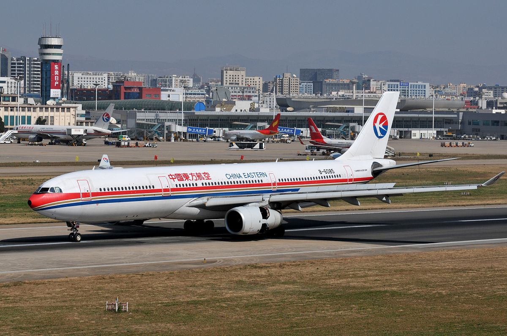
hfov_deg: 15.2
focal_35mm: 135
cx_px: 254
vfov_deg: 10.1
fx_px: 1899
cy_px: 168
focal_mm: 90
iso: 200
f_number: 8
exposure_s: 1/1600
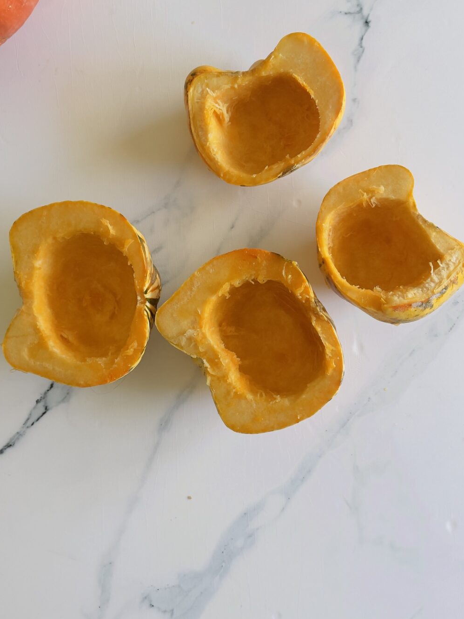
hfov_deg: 46.8
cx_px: 235
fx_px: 536
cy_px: 312
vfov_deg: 60.0
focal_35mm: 30
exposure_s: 1/60
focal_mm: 4.2
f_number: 1.6
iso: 160
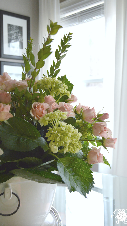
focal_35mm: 39
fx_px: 233
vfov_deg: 51.6
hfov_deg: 30.4
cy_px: 115
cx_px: 62
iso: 800
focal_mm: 24
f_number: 3.8
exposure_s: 1/50
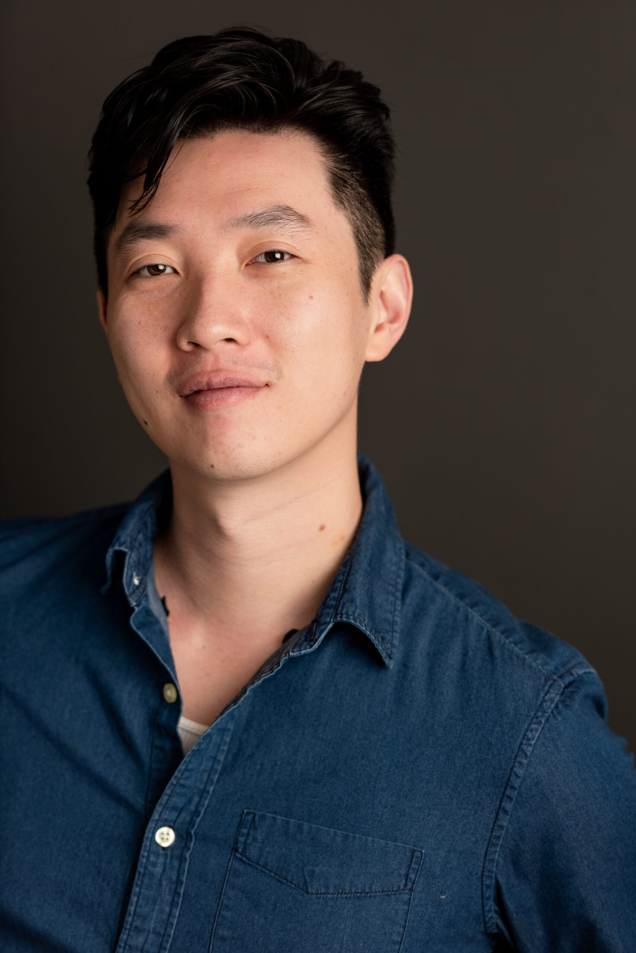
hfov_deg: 8.1
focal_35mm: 170
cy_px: 476
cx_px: 318
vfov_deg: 12.1
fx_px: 4500
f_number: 3.2
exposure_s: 1/125
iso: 100
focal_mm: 170
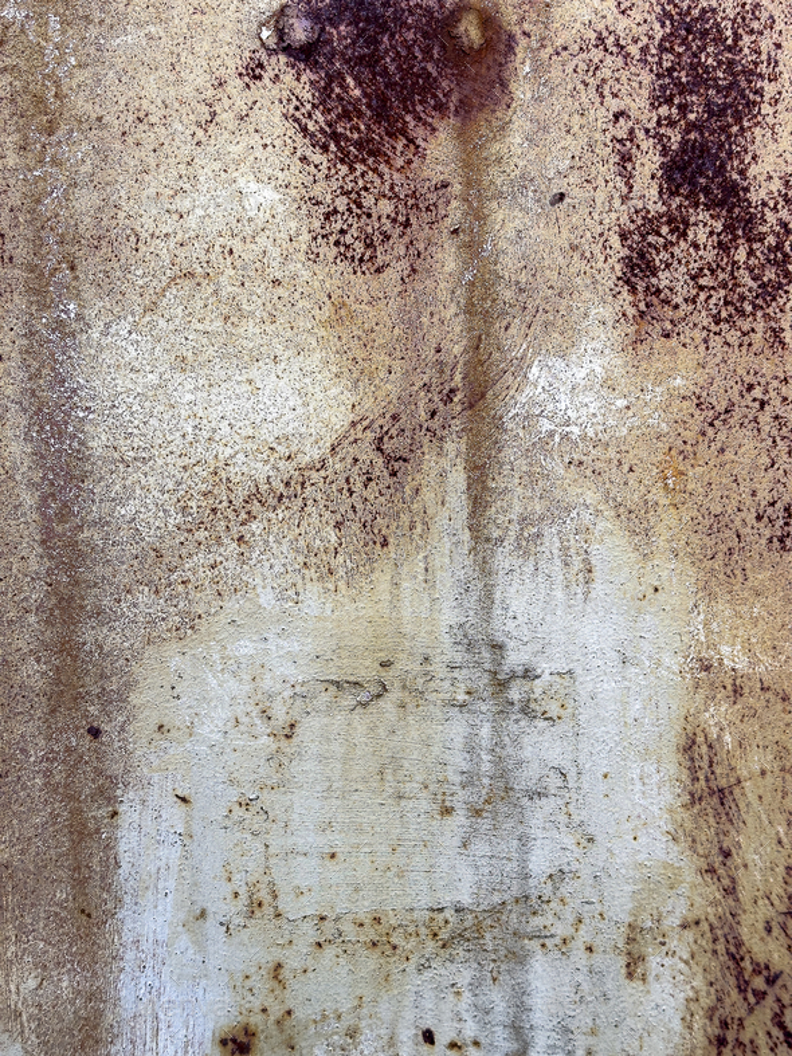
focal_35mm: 48
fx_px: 1465
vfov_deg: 39.7
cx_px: 396
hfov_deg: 30.3
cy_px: 528
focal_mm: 6.86
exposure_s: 1/310
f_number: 1.8
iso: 64
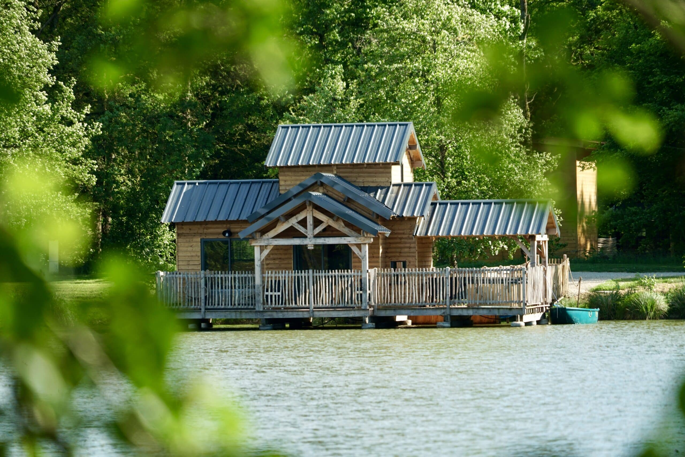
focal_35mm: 240
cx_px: 342
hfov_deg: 8.6
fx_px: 4567
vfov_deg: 5.7
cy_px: 228
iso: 320
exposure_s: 1/400
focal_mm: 240
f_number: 6.3
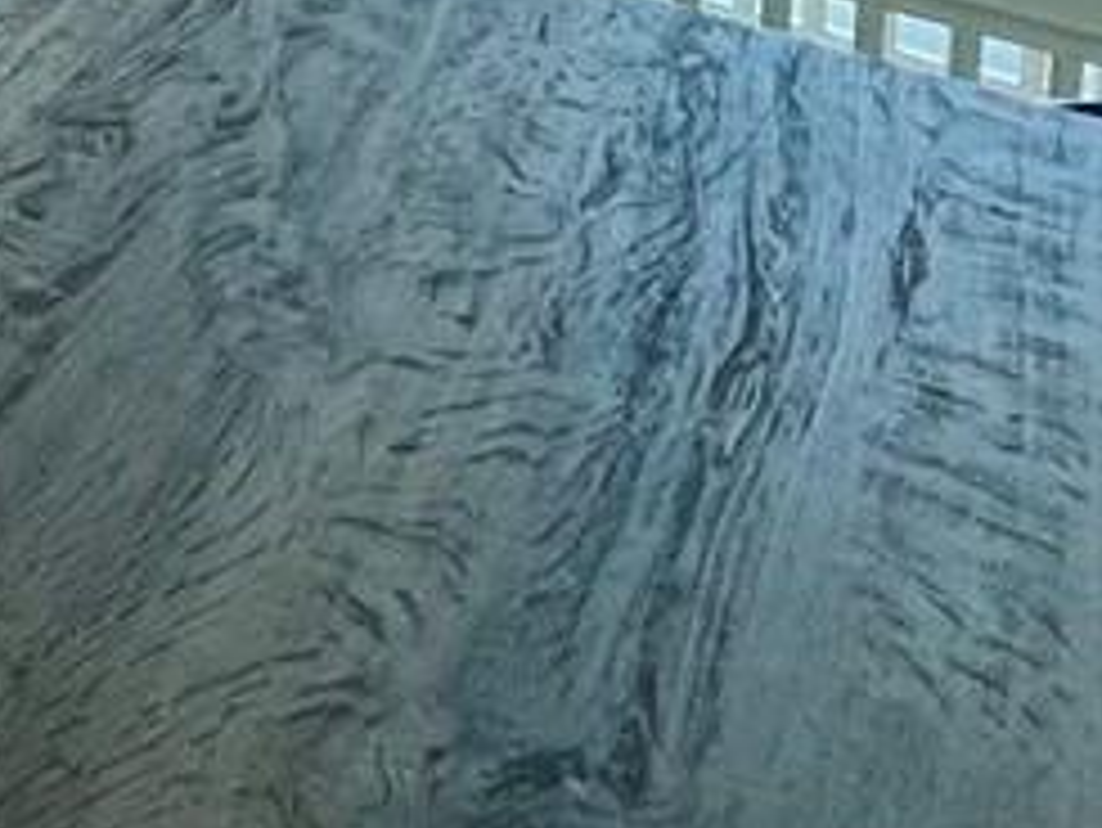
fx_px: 2707
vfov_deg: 12.7
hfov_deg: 17.3
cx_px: -1039
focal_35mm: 85
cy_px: -1246
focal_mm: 1.57
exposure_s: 1/274
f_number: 1.8
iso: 32
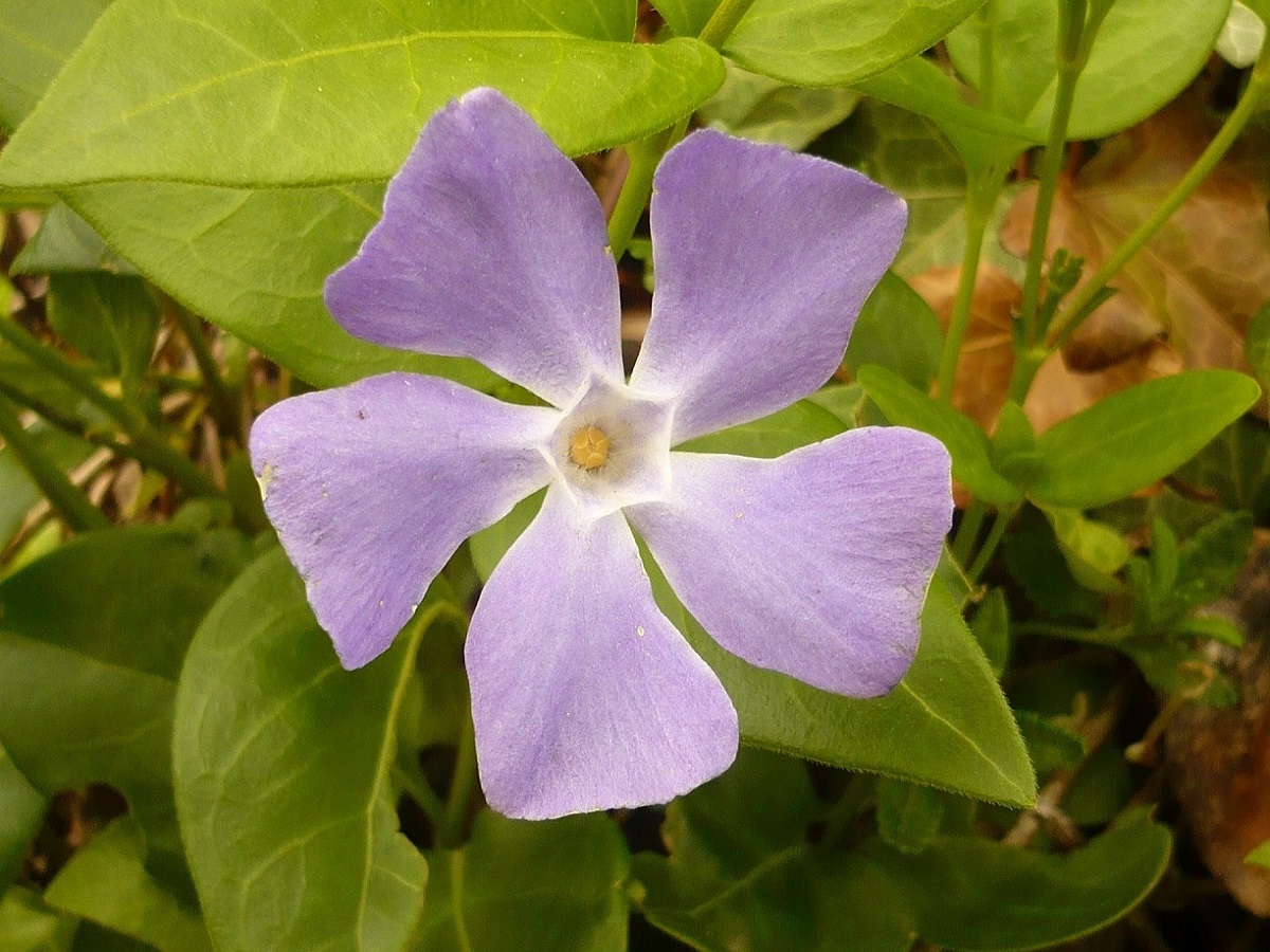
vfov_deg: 40.7
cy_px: 476
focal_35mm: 35
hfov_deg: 52.6
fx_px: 1284
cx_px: 635
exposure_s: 1/320
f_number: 2.8
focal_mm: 5.8
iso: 100
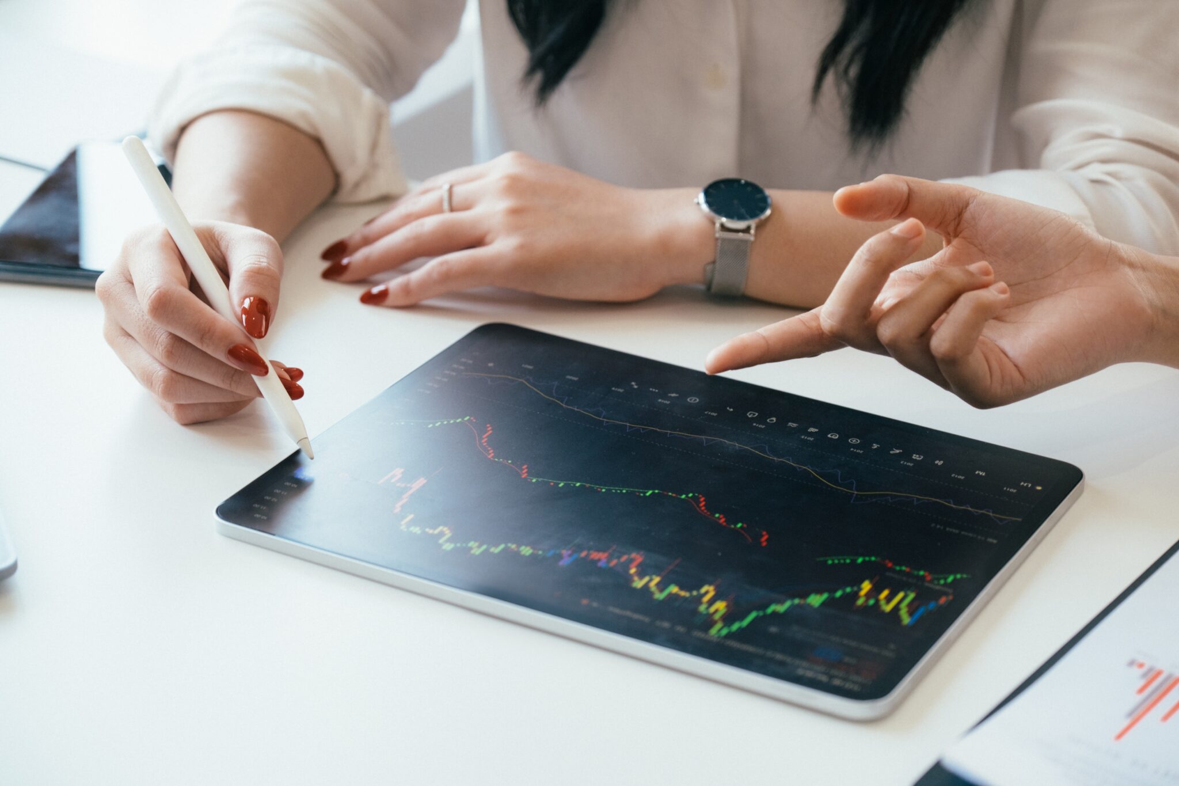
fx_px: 2718
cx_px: 590
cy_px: 393
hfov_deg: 24.5
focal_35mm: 83
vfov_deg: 16.5
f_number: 2.8
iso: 400
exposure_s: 1/125
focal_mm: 55
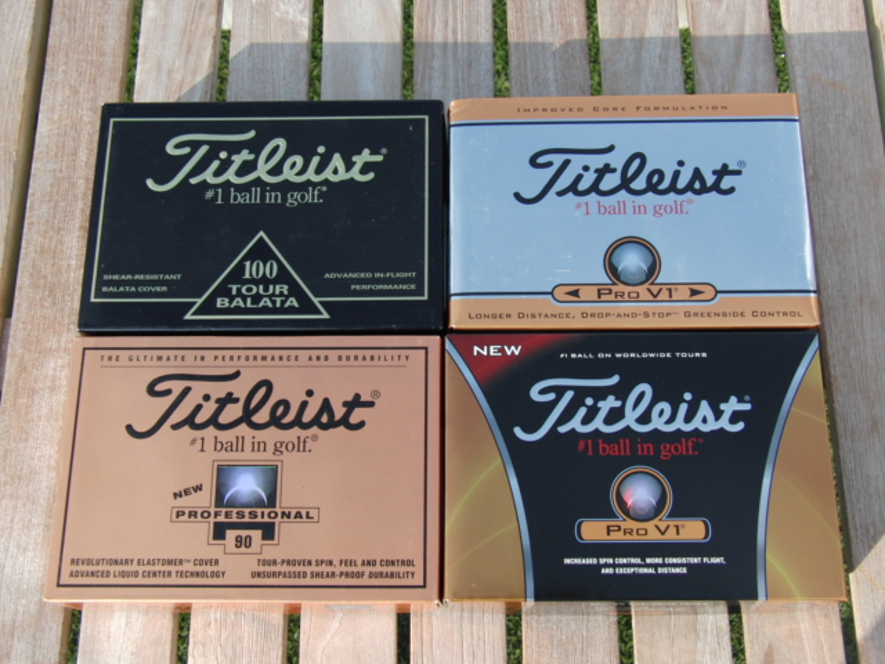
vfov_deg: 32.9
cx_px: 442
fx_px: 1125
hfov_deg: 42.9
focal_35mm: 44
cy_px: 332
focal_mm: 8.8
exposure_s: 1/250
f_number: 6.8
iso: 100
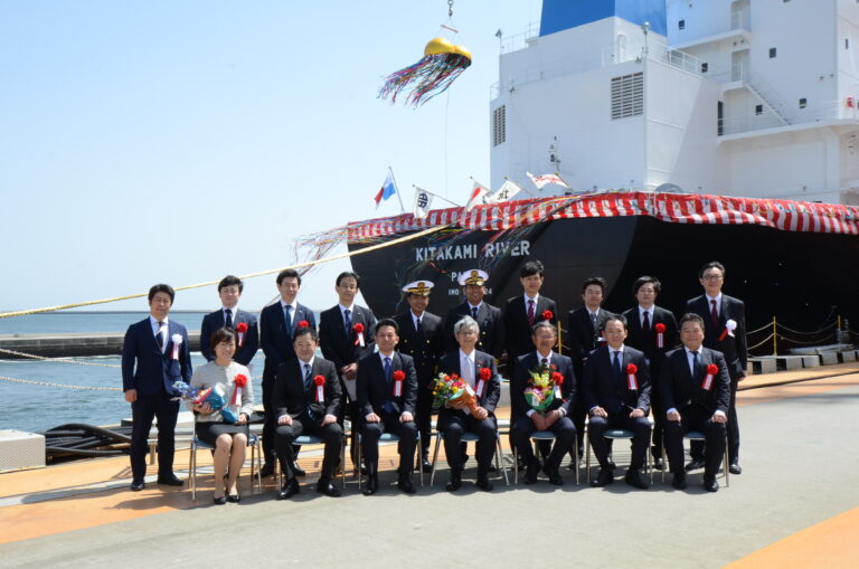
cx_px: 430
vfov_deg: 36.7
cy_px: 284
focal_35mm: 36
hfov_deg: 53.2
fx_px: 857
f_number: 13
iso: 400
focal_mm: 24
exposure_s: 1/200
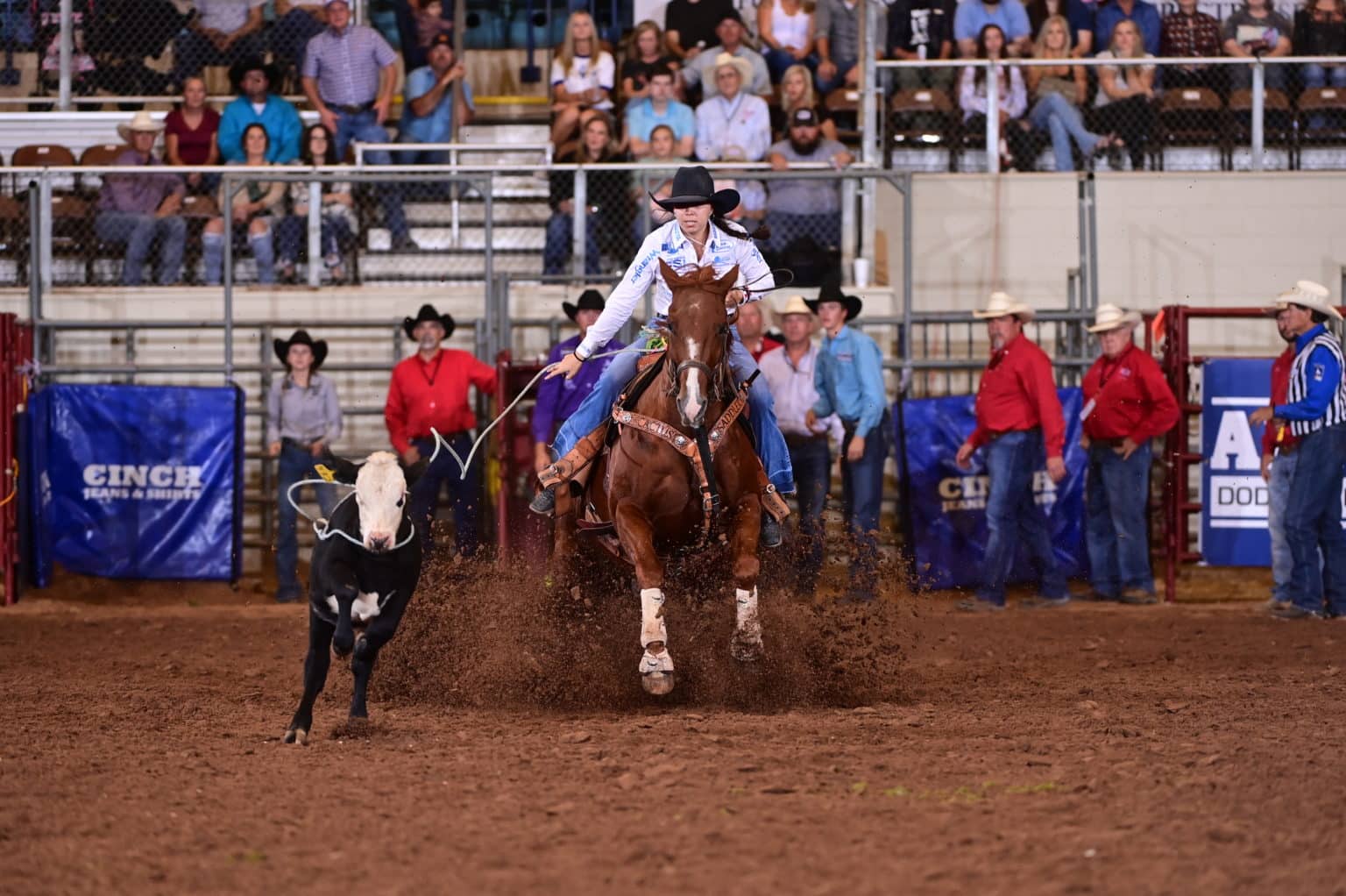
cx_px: 673
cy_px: 448
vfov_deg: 4.8
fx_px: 10761
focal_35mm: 288
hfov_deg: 7.2
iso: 1000
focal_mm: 240
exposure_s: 1/250
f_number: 4
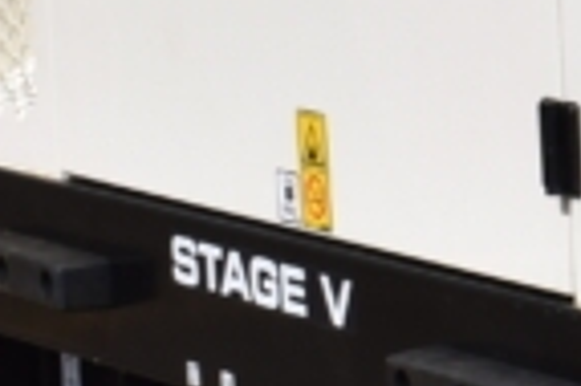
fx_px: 5361
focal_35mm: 333
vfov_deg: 4.1
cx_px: 1727
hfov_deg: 5.8
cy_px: -75
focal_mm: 31
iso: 200
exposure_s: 1/500
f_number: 11
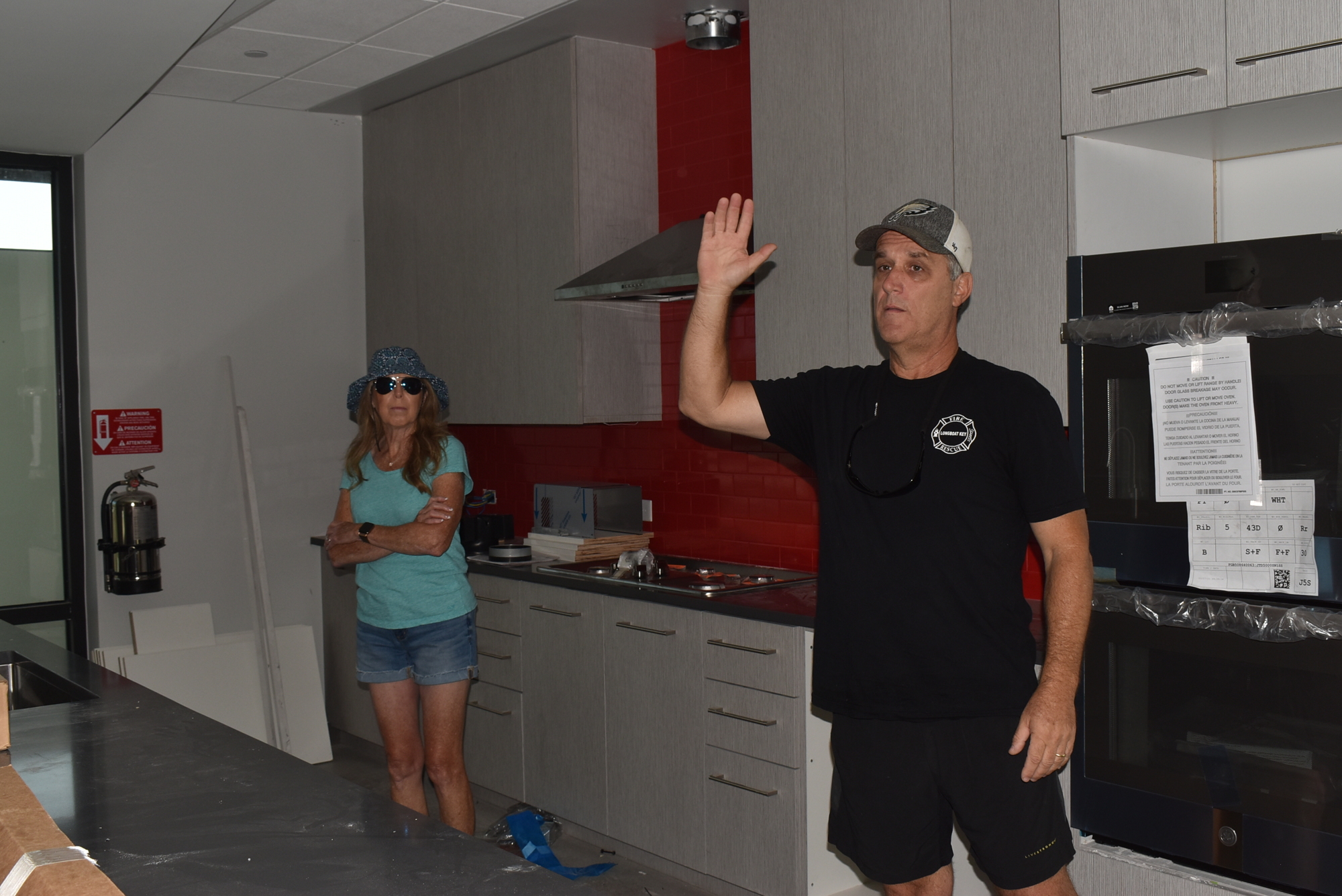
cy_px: 448
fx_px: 1399
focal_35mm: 38
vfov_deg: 35.5
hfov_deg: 51.3
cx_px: 671
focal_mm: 25
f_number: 9
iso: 250
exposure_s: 1/200
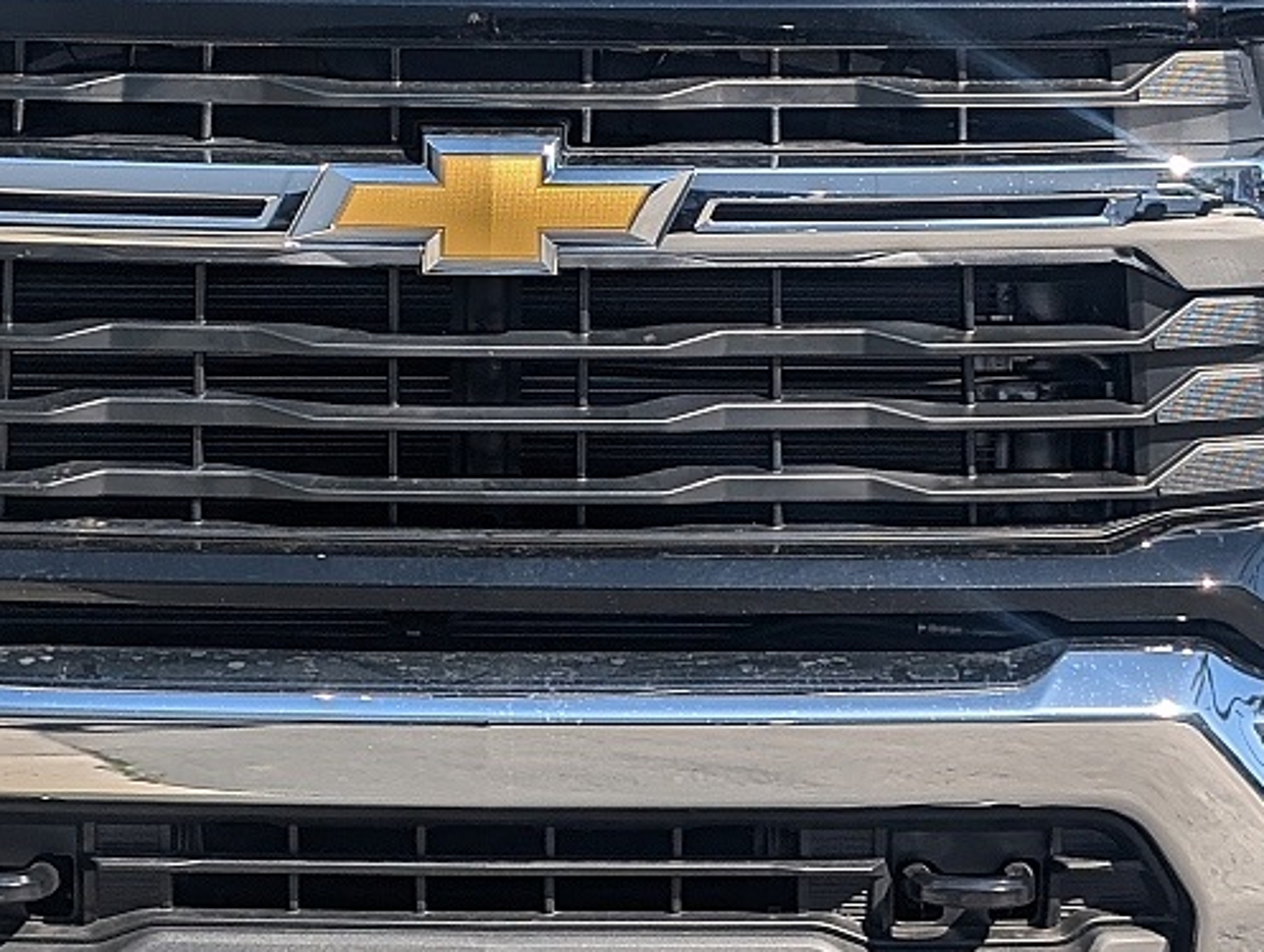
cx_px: 476
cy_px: 319
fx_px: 3692
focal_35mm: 101
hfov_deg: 19.4
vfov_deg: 14.7
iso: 19
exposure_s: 1/661
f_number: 1.68
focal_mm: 6.9
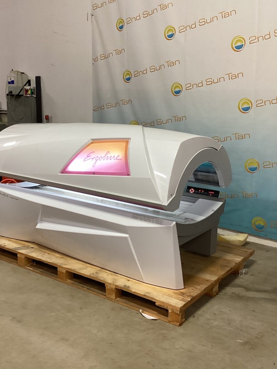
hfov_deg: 35.9
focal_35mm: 40
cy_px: 184
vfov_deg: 46.8
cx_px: 115
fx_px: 427
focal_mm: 3.3
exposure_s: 1/60
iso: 160
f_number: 2.4
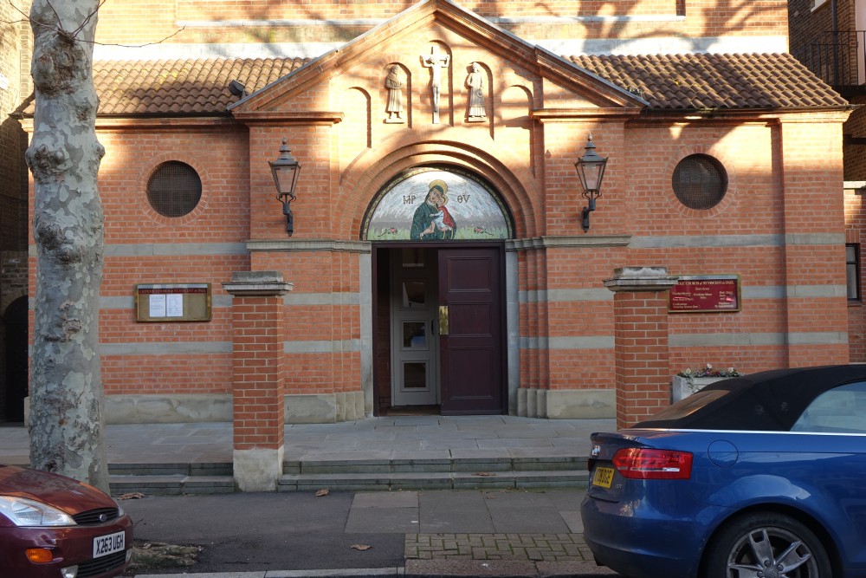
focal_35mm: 40
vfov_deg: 33.4
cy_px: 289
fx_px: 962
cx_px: 433
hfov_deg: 48.5
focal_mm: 14.84
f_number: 4
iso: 125
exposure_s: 1/100
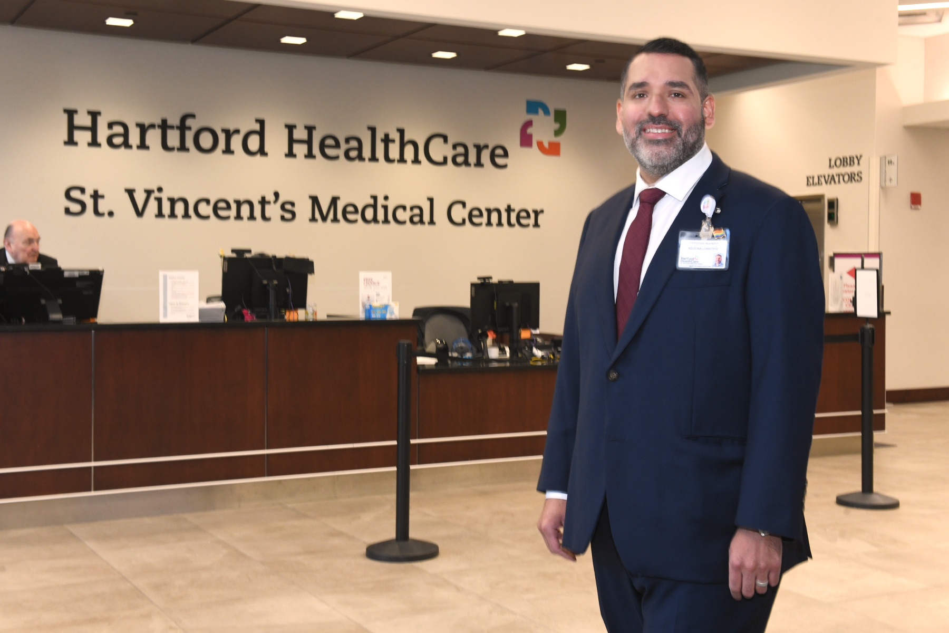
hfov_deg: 43.6
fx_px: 1186
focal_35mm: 45
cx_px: 474
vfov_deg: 29.9
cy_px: 316
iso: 1600
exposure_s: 1/30
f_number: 5.6
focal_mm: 45
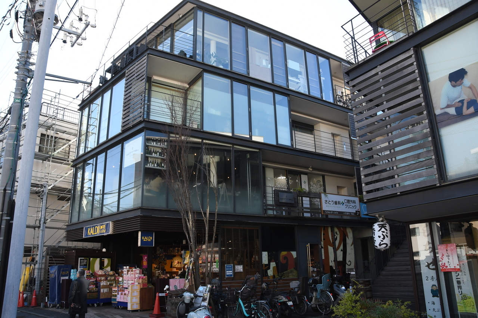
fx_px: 358
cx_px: 239
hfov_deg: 67.4
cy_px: 159
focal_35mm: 27
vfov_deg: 47.9
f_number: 9
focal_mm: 18
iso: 500
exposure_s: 1/320
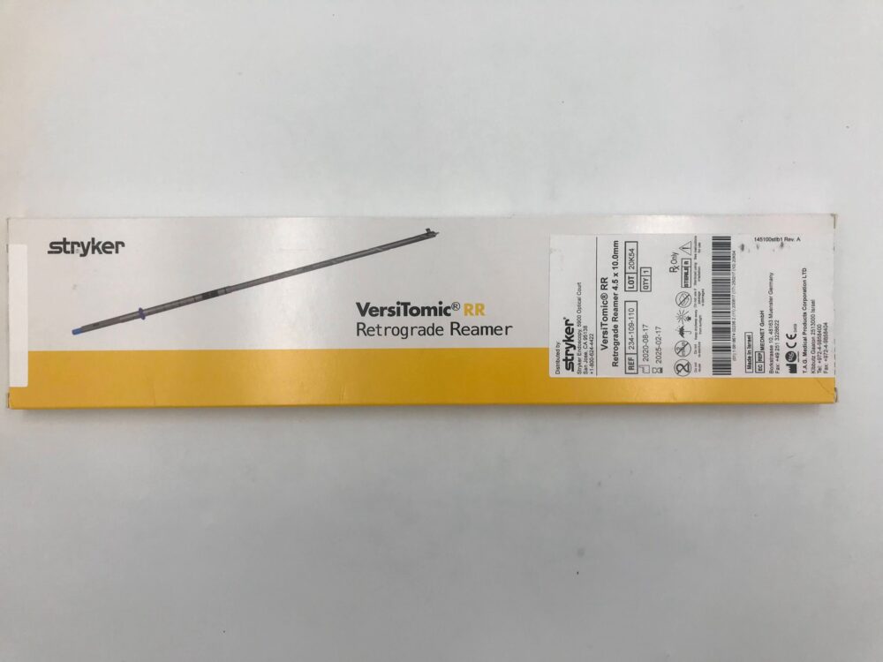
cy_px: 331
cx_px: 442
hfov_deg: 63.4
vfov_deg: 49.7
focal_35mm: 28
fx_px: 714
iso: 20
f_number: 1.8
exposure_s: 1/290
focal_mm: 3.99
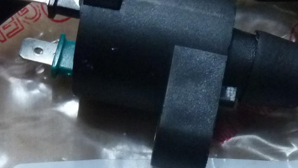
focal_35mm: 81
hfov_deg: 26.2
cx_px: 173
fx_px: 640
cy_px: 197
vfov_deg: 14.5
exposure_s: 1/13
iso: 400
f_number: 3.3
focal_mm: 4.1
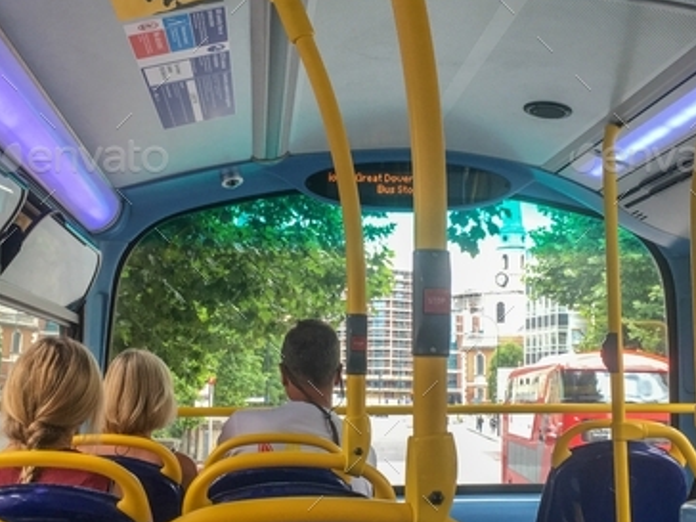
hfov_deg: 40.4
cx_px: 363
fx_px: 945
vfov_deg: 30.8
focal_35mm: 47
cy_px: 295
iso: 40
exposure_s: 1/100
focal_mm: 4.15
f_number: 2.2
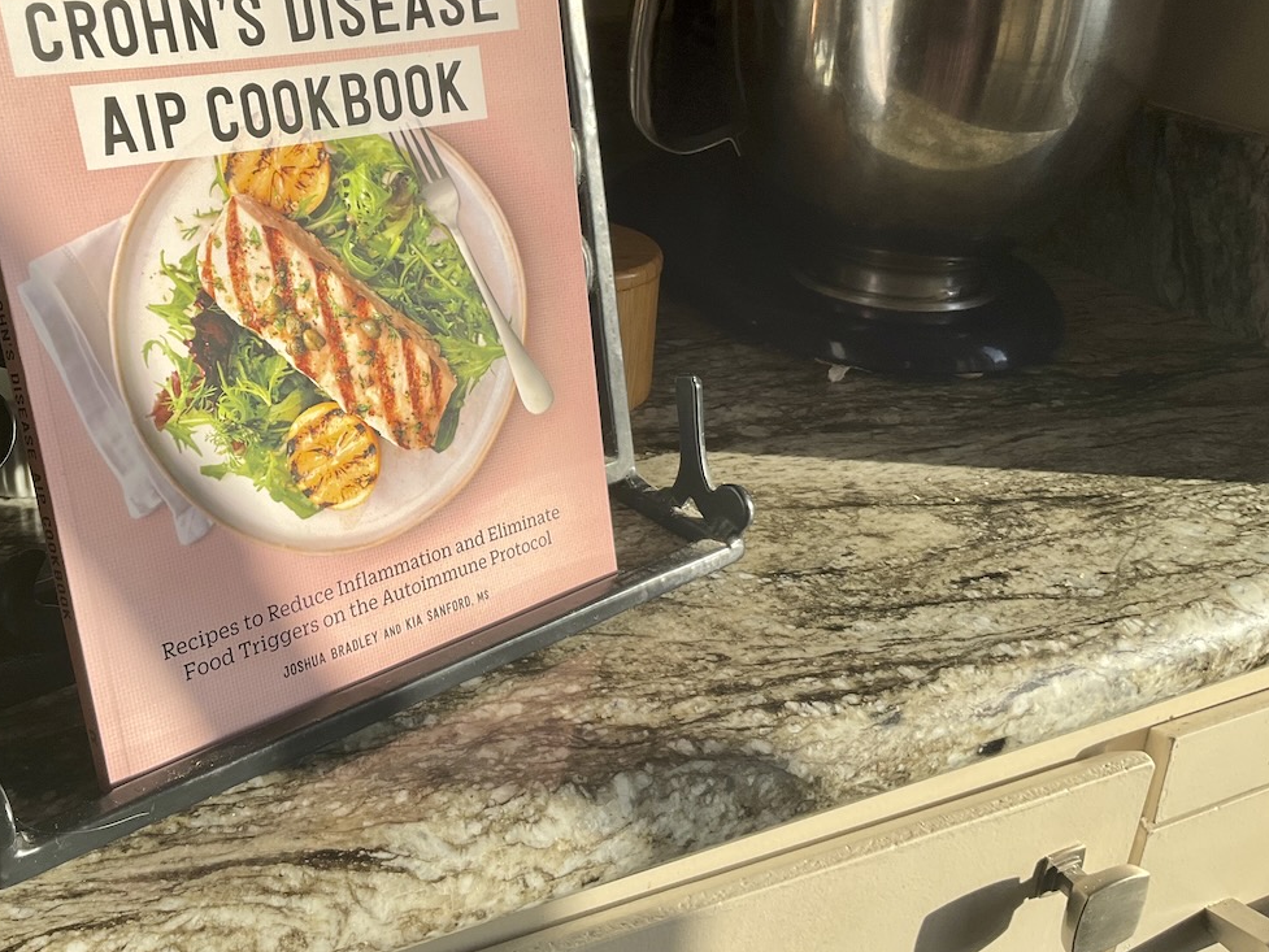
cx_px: 482
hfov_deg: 48.5
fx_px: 1393
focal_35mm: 38
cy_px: 339
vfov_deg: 37.4
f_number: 1.8
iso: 25
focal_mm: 3
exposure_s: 1/1412
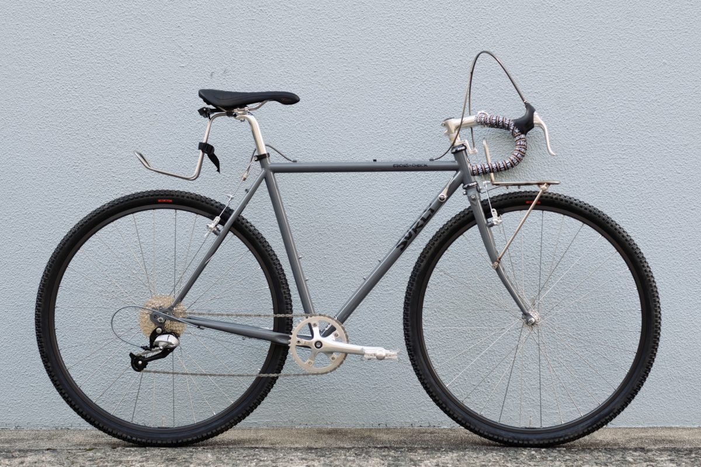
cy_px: 234
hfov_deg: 24.2
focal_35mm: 84
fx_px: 1636
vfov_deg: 16.3
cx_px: 350
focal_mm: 56
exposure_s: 1/1000
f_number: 2.2
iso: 400
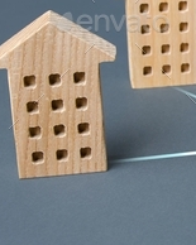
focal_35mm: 137
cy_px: 80
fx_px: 994
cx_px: 298
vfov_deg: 14.0
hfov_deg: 10.8
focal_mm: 32
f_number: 7.1
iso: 100
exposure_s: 1/200
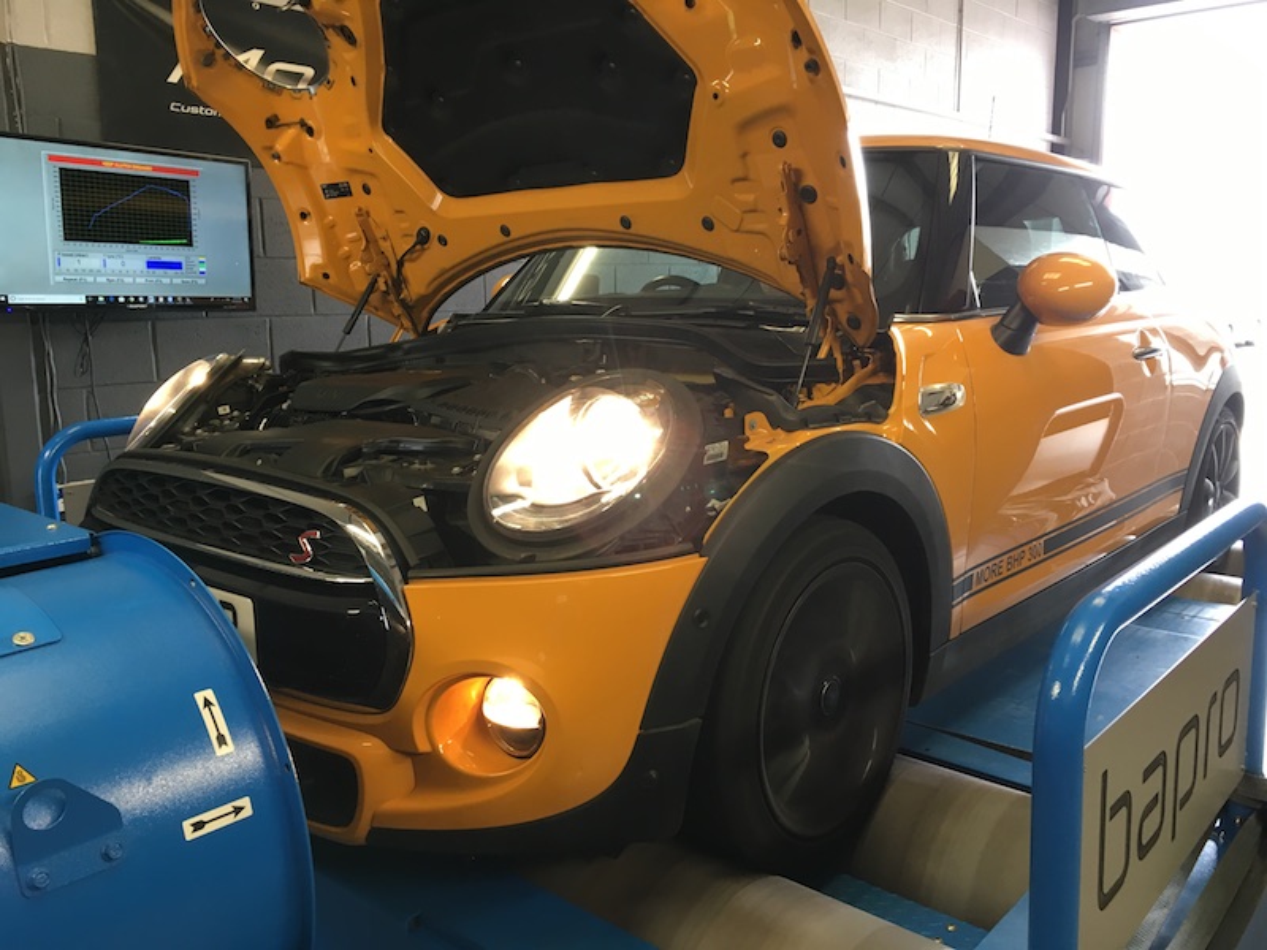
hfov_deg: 61.7
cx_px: 634
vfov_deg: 48.2
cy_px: 475
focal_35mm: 29
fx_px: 1061
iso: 100
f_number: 2.2
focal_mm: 4.15
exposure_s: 1/33
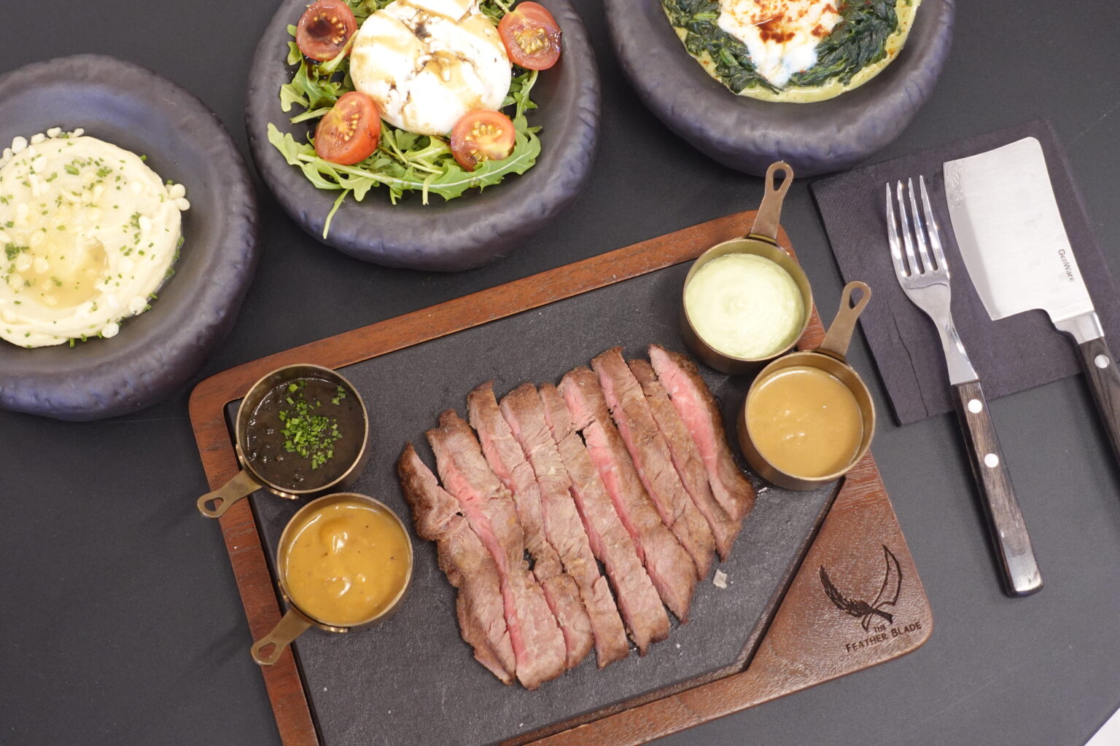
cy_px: 373
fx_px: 1711
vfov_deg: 24.6
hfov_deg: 36.2
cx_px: 560
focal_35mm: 55
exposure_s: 1/40
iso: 800
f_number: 2.8
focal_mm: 20.52
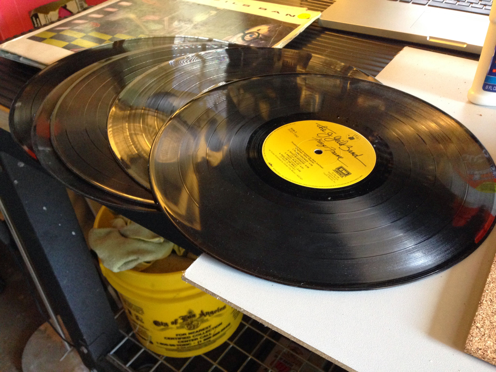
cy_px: 186
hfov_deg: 55.4
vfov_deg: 42.9
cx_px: 248
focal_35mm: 33
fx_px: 473
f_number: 2.4
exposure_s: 1/20
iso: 320
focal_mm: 4.12
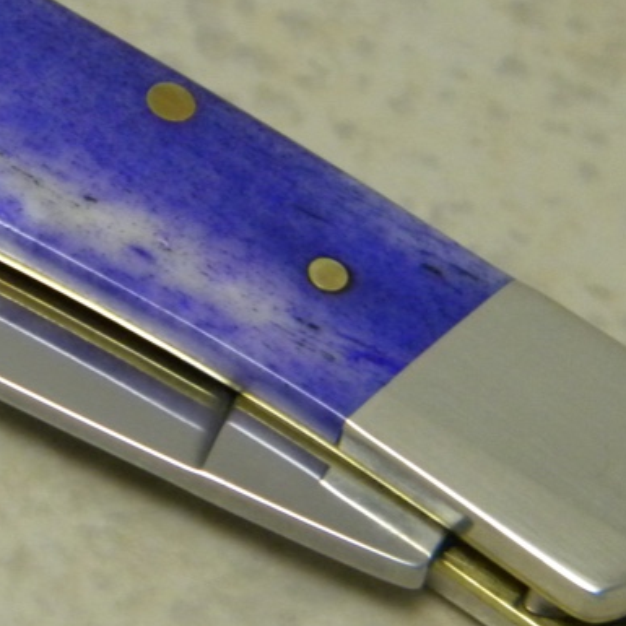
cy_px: 184
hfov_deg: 5.1
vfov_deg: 5.2
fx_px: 6956
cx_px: 18
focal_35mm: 340
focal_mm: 26.8
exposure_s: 1/22
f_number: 5
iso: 400
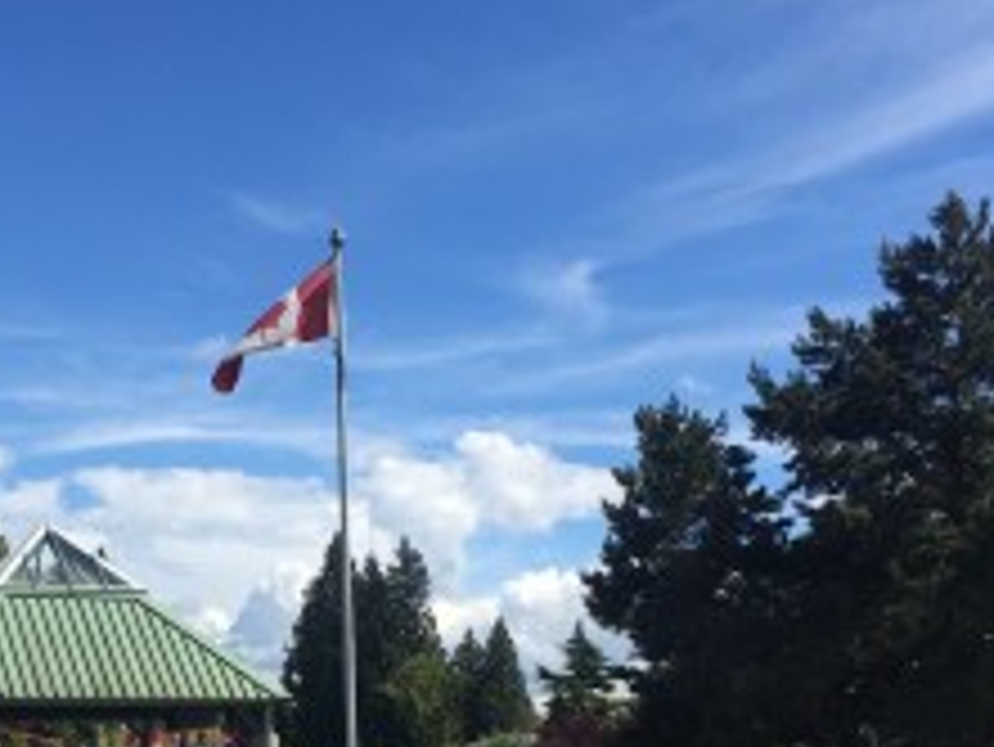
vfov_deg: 23.9
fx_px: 1695
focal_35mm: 59
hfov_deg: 32.1
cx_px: 247
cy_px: 731
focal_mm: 4.15
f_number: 2.2
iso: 32
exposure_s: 1/2825
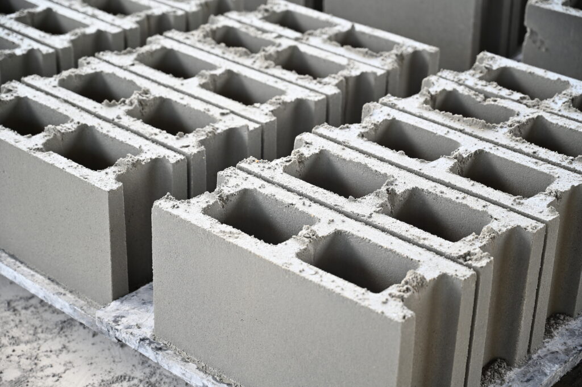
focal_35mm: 70
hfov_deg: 28.9
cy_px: 194
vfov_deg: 19.4
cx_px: 291
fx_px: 1131
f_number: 4
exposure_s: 1/160
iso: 320
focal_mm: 70
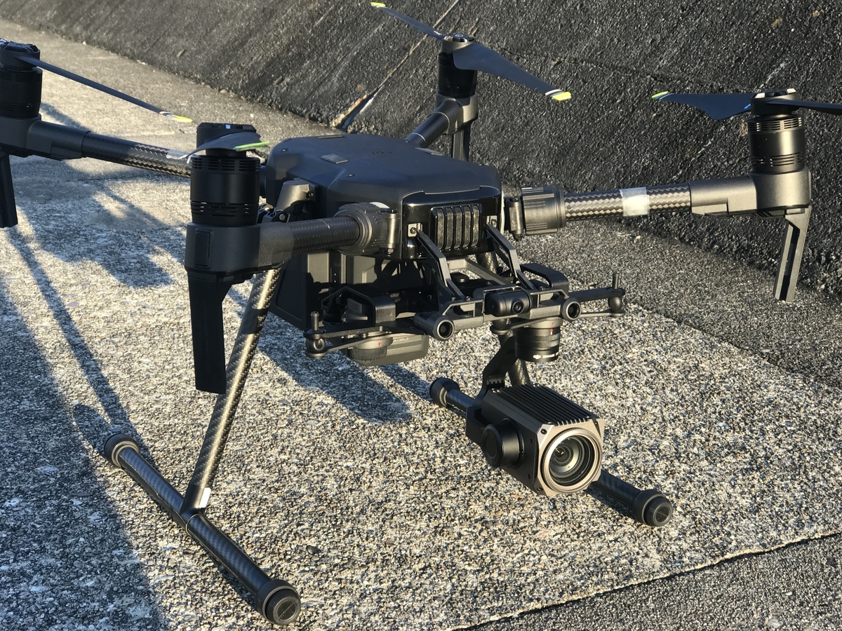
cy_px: 316
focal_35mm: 57
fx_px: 1386
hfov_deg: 33.8
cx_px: 421
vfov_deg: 25.7
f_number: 2.8
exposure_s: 1/130
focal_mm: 6.6
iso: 20
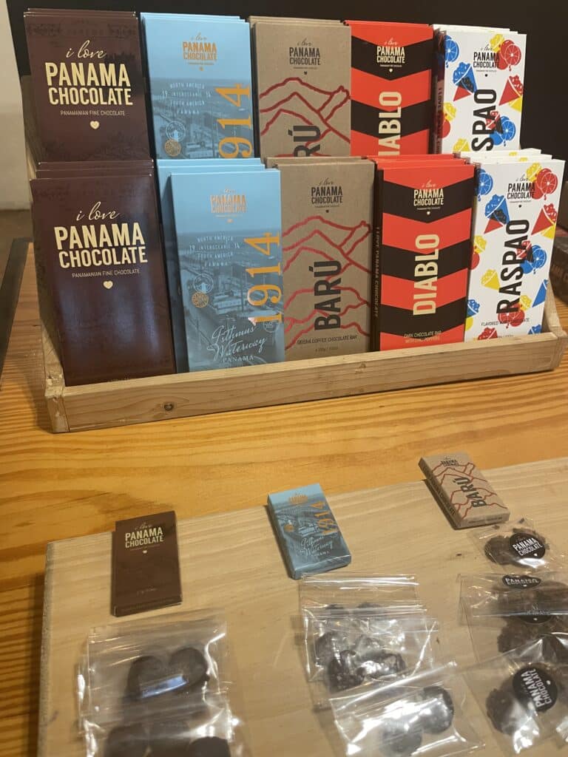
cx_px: 284
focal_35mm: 26
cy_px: 378
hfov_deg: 53.1
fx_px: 569
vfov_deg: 67.3
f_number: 1.6
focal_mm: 4.2
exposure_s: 1/60
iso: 250
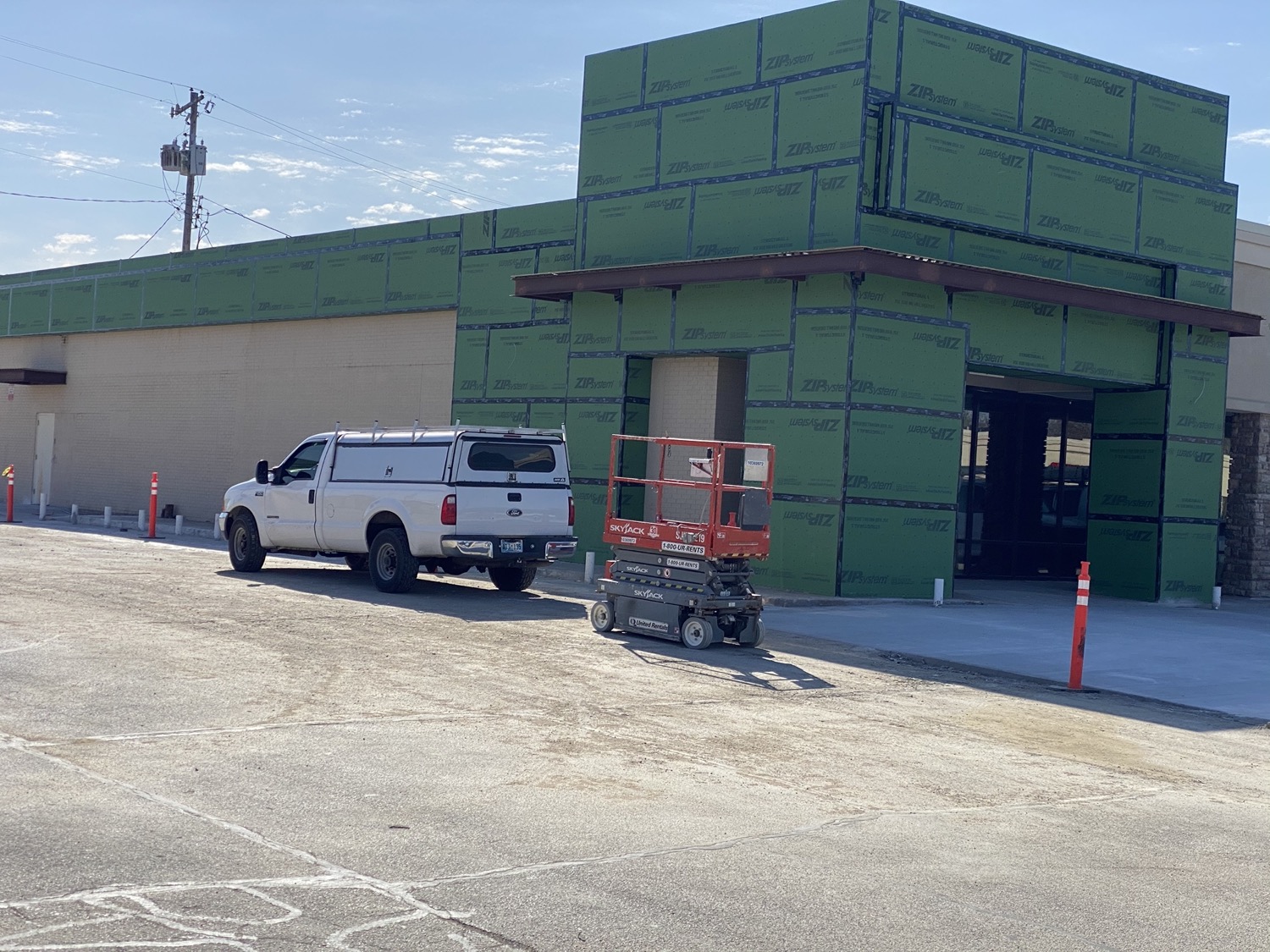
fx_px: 1908
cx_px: 635
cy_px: 476
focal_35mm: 52
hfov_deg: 36.8
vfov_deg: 28.0
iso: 20
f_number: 2
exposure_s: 1/3195
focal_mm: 6
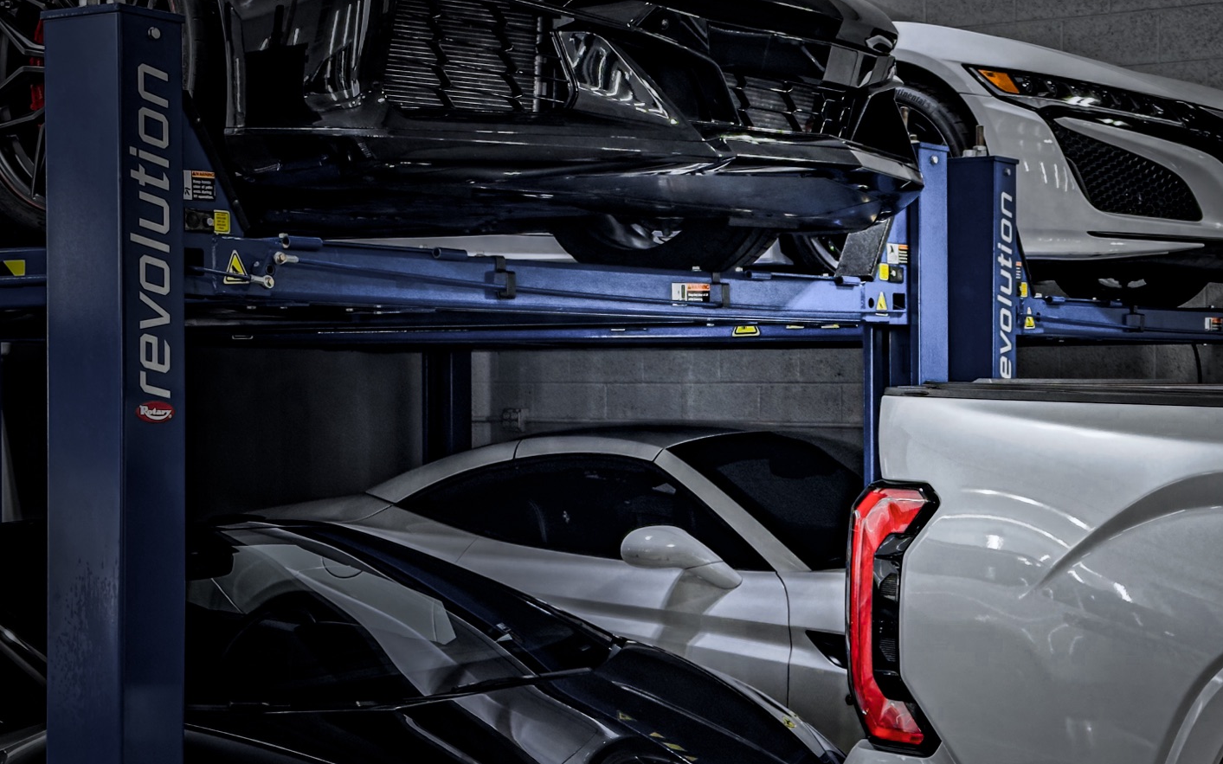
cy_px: 415
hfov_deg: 28.4
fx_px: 2400
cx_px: 824
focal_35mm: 72
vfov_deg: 18.1
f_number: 1.8
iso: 64
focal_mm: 6.9
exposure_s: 1/60
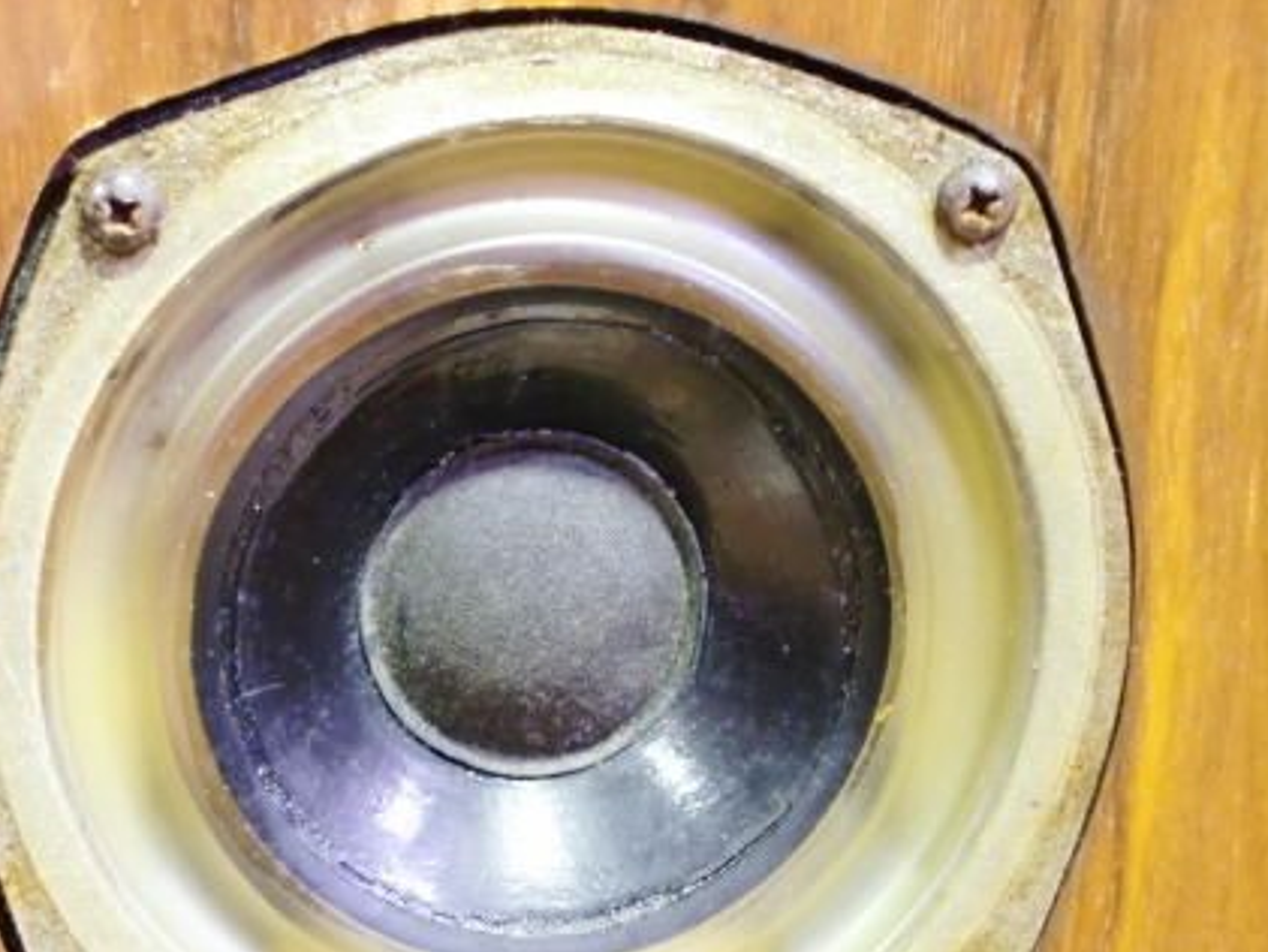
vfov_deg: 12.3
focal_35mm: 120
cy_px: 669
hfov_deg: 16.4
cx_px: 527
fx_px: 4397
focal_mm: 13.9
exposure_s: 1/3.33
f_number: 4.6
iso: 400
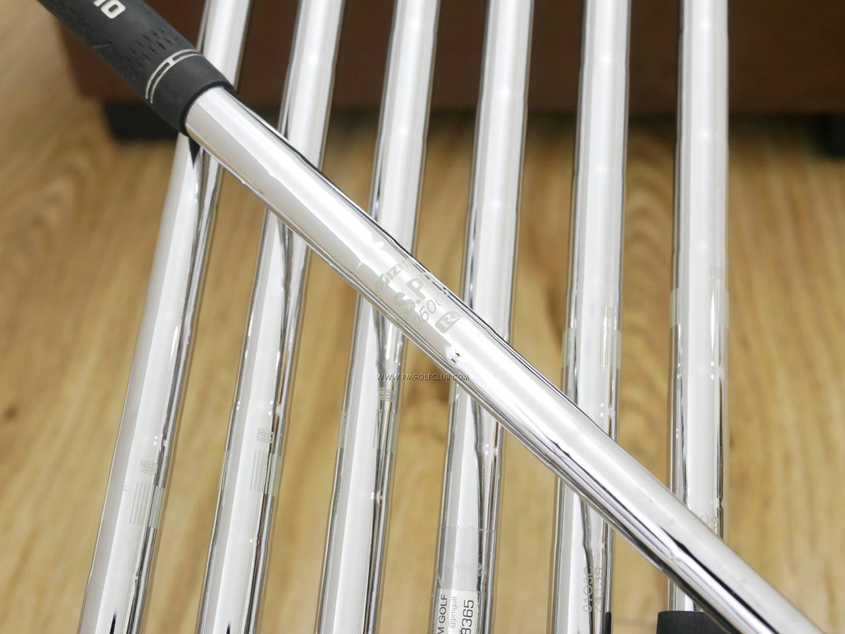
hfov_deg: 38.2
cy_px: 317
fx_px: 1221
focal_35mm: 50
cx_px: 422
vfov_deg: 29.1
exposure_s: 1/50
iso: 1600
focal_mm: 25
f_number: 4.5
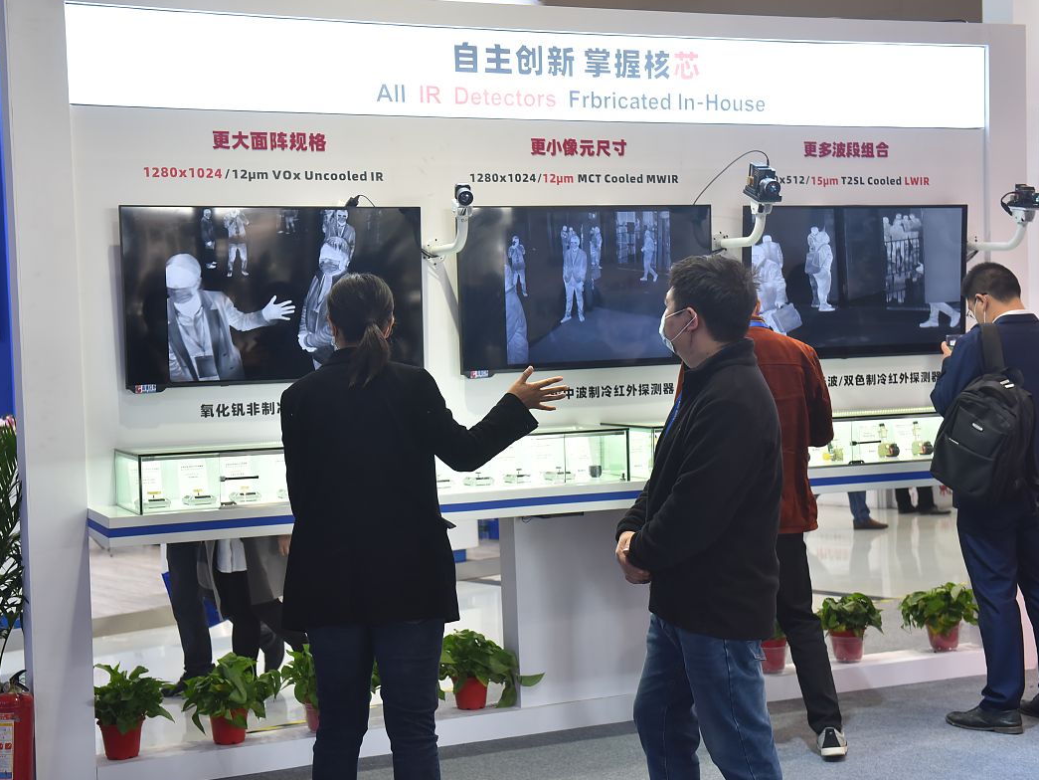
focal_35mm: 53
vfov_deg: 27.5
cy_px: 390
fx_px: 1591
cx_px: 475
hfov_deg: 36.1
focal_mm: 48
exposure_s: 1/200
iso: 1000
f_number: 4
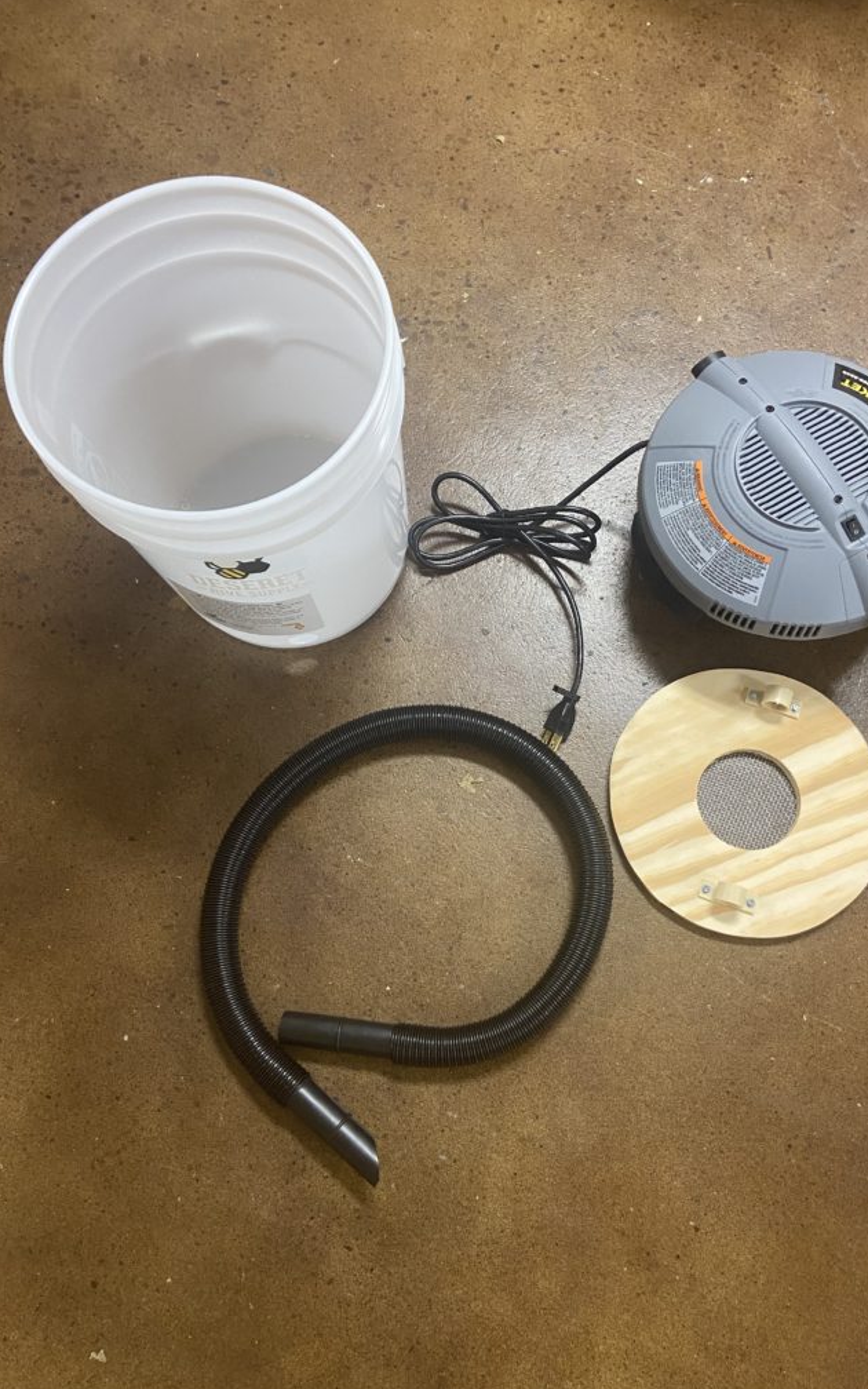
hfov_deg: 44.5
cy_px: 699
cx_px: 481
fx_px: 1060
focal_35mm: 28
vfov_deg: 66.5
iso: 200
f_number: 1.8
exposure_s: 1/60
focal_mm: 4.25
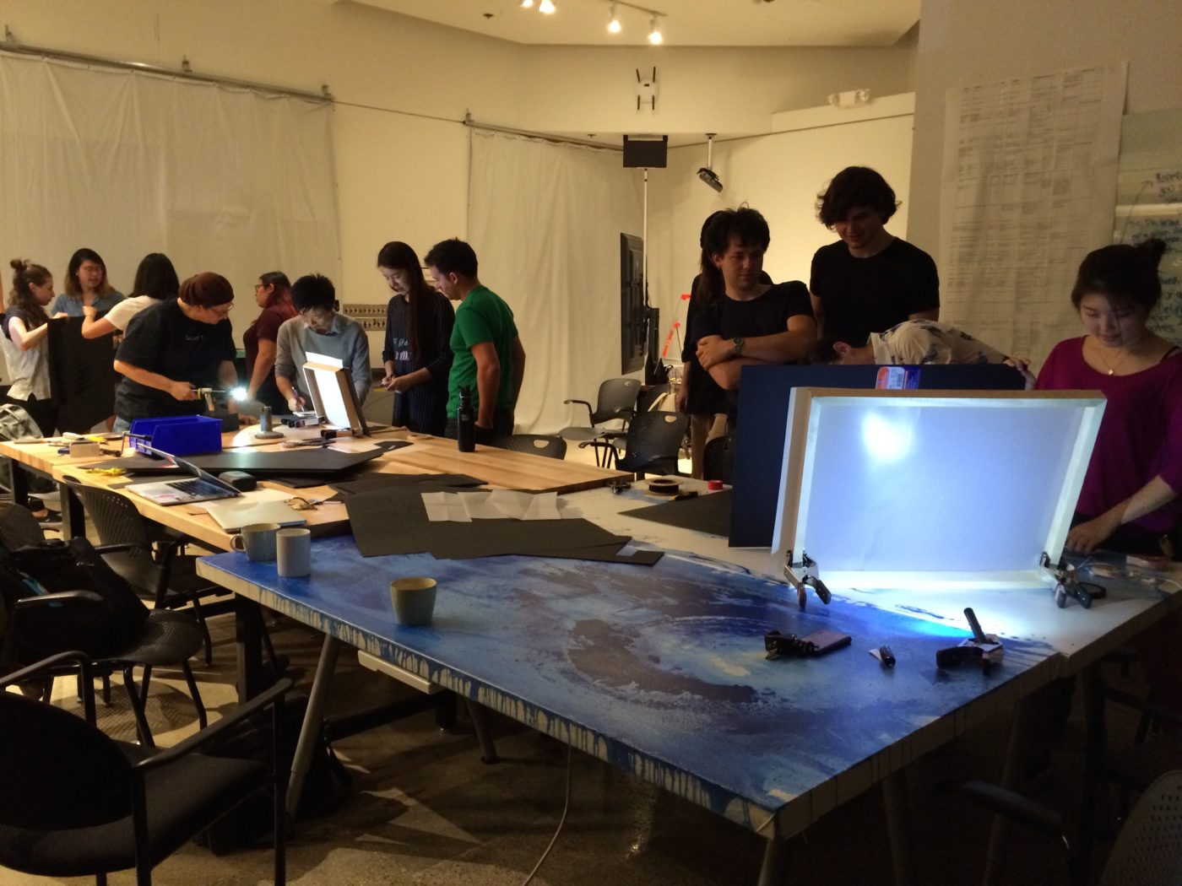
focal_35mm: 30
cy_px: 443
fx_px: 1024
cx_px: 591
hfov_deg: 60.0
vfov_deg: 46.8
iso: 320
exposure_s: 1/30
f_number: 2.2
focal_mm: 4.12
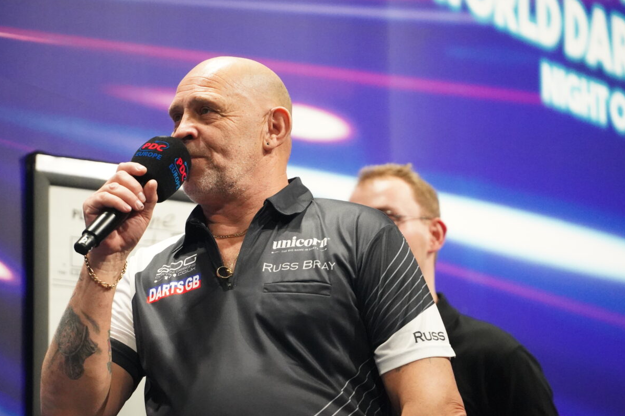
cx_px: 228
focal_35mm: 229
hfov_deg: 9.0
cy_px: 191
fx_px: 3975
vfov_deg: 6.0
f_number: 2.8
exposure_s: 1/3200
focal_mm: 178
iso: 12800
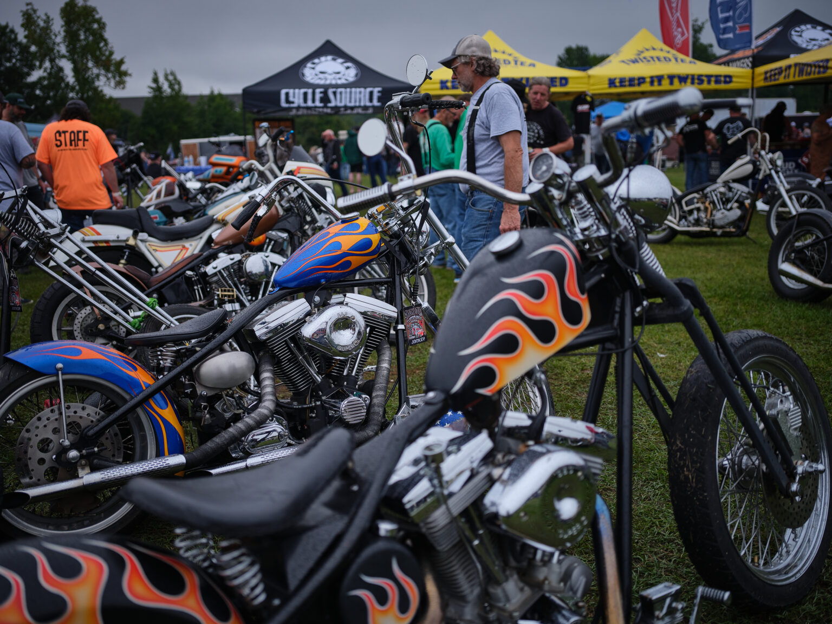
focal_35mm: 36
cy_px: 312
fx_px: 865
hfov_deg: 51.4
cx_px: 416
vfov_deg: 39.7
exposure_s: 1/900
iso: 640
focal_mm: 45
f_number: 2.8
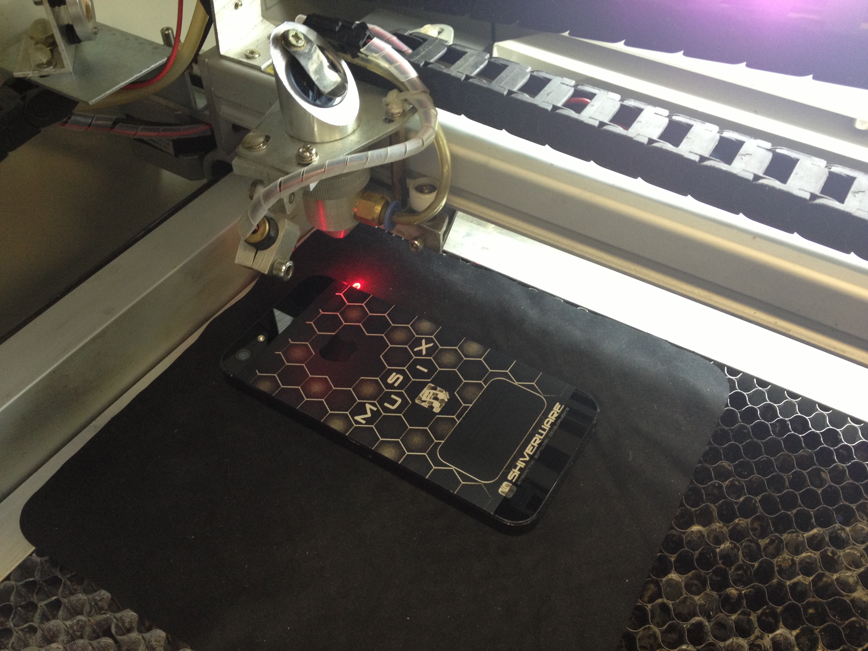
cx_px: 434
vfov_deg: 40.7
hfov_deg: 52.6
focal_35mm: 35
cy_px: 326
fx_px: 878
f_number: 2.4
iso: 100
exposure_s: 1/20
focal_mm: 4.28
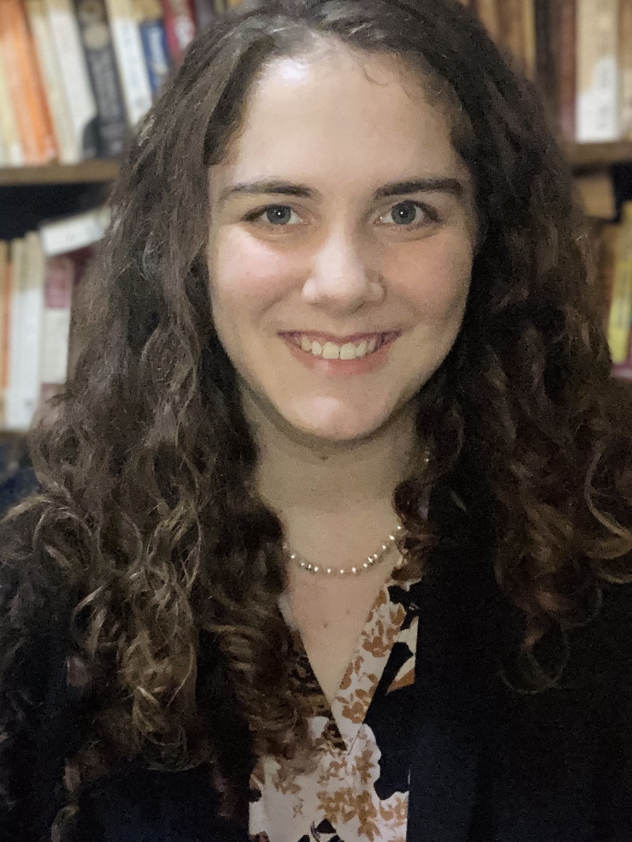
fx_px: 925
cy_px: 375
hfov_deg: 37.7
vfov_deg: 48.9
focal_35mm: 38
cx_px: 342
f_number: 2.2
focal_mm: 2.87
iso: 800
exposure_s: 1/16
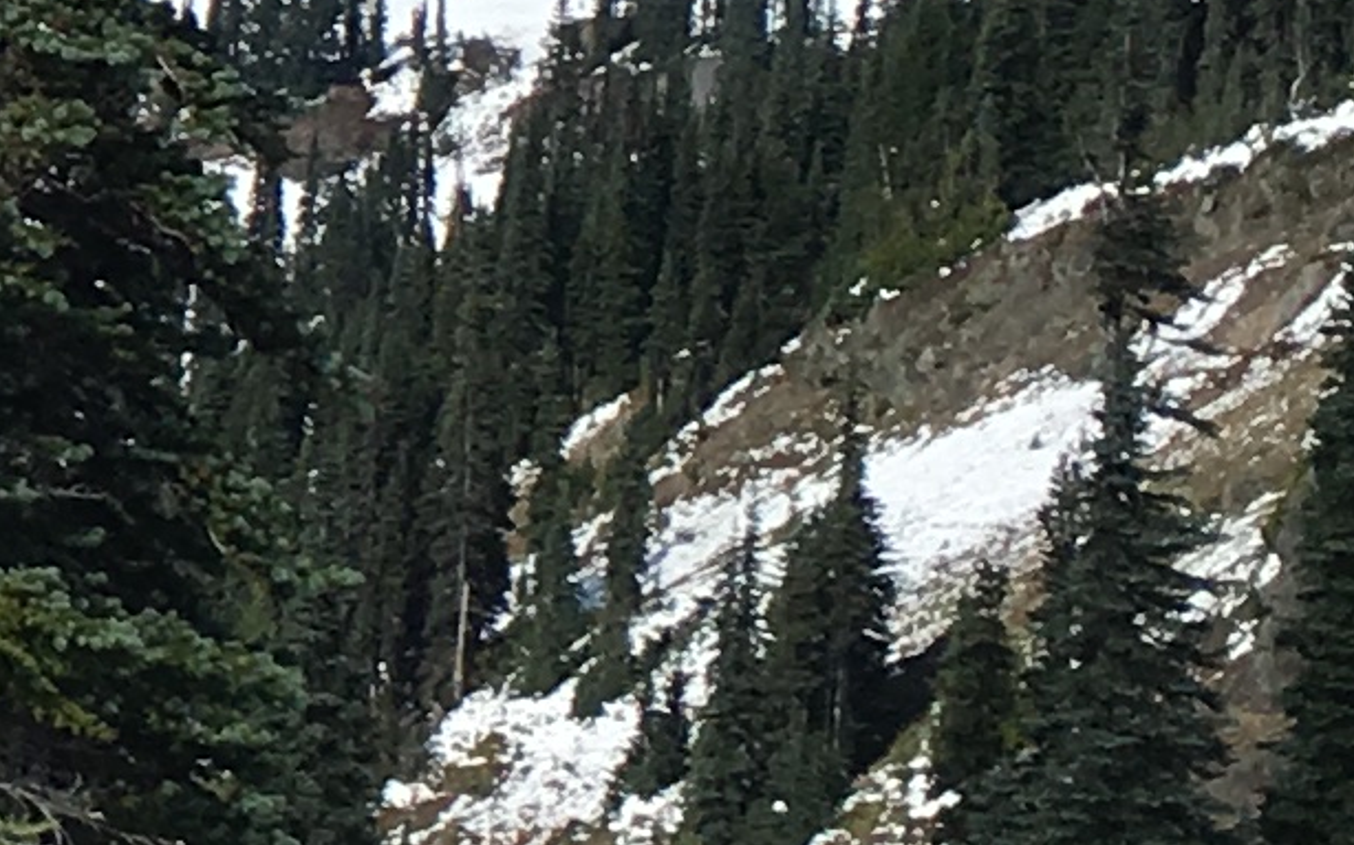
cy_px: -474
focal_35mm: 202
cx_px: -1222
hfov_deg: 9.8
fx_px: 7450
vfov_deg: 6.4
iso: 25
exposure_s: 1/3663
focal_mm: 4.15
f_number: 2.2
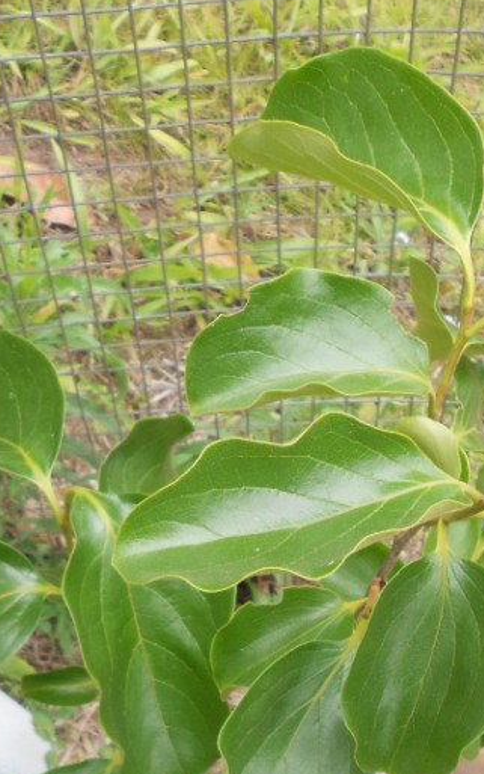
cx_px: 300
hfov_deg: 23.5
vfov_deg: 35.0
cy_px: 676
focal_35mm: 55
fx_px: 1160
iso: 80
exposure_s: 1/200
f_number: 3.2
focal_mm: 4.6
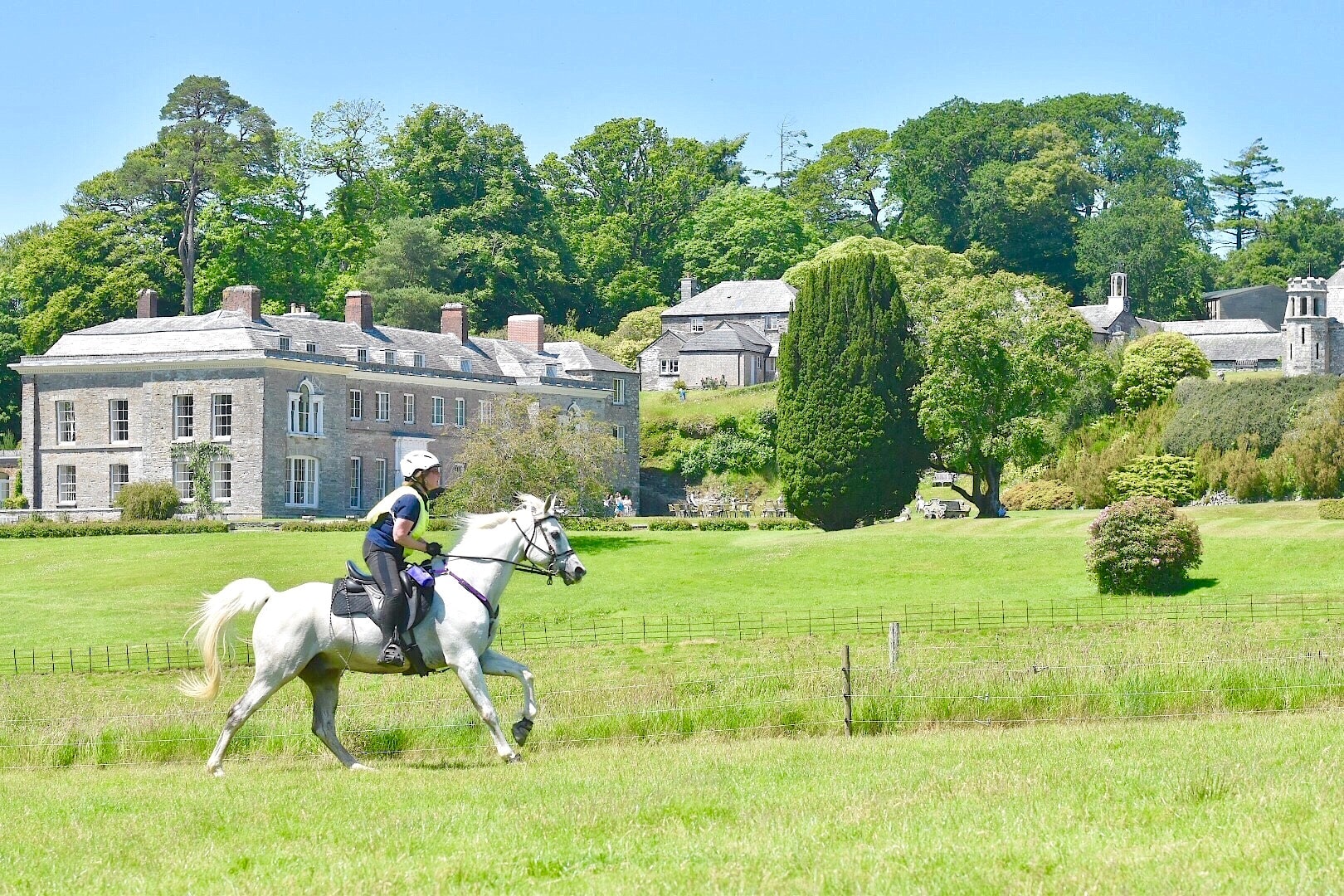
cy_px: 448
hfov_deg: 19.5
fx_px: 3920
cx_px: 672
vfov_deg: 13.0
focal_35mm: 105
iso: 800
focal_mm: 70
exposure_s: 1/1250
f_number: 7.1
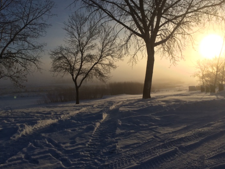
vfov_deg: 44.1
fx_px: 208
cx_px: 107
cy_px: 77
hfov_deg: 56.8
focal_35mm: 32
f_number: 2.2
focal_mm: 4.15
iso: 40
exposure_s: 1/6849
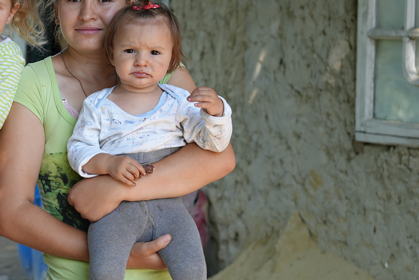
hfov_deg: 19.1
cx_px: 7
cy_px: 132
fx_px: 1211
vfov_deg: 13.2
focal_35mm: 104
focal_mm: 48
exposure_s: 1/160
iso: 80
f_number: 4
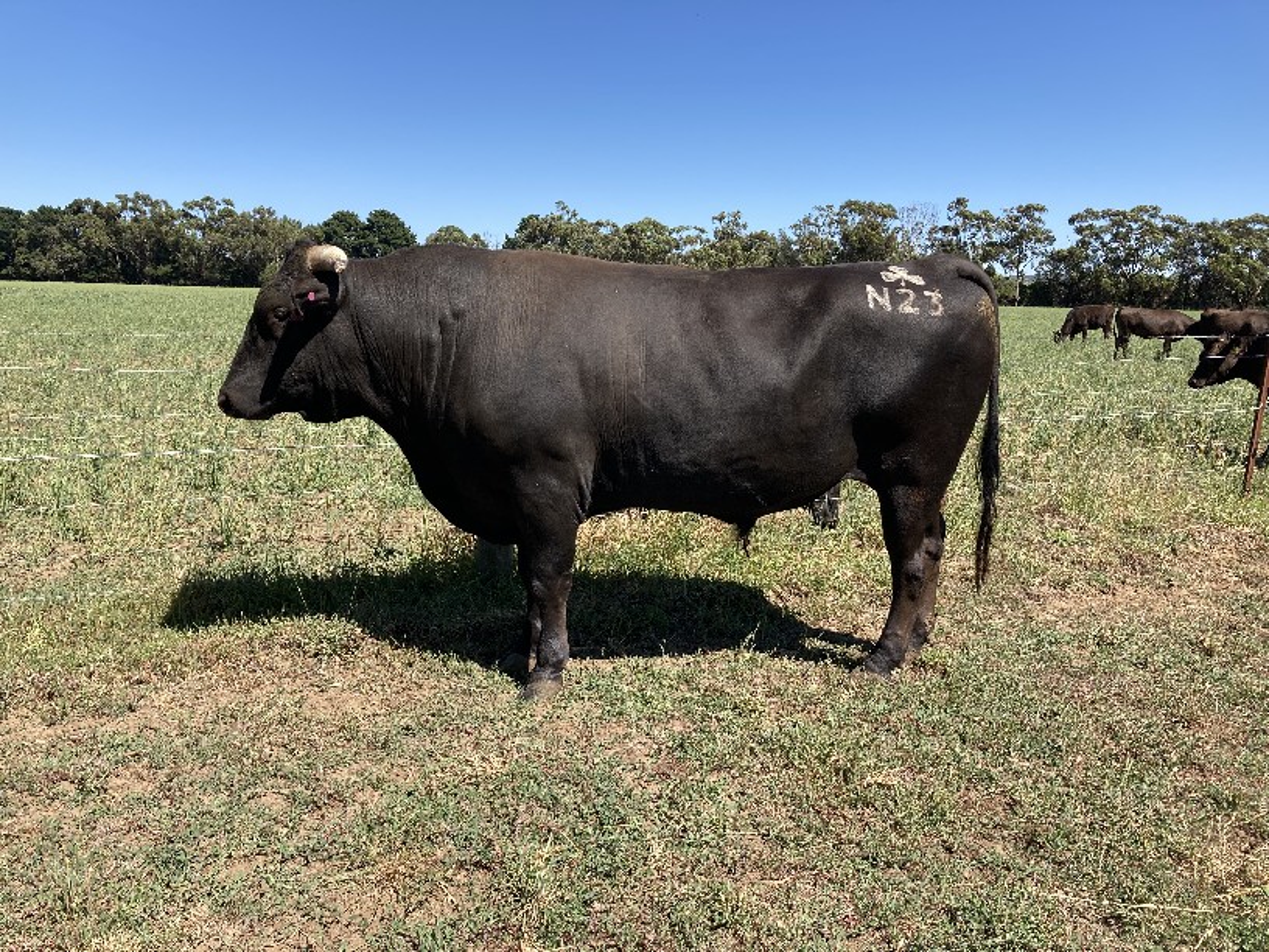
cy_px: 476
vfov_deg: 49.7
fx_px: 1026
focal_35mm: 28
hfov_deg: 63.4
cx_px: 634
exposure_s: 1/1297
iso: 20
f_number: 1.8
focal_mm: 3.99
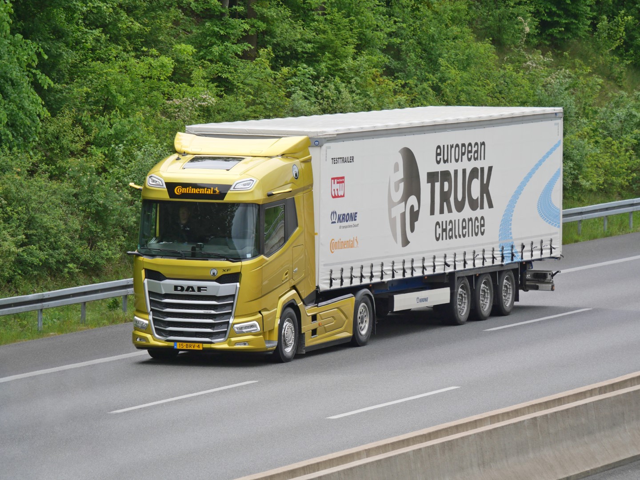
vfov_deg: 5.0
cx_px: 320
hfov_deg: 6.6
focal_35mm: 300
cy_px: 240
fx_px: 5547
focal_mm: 150
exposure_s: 1/800
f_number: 5
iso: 200
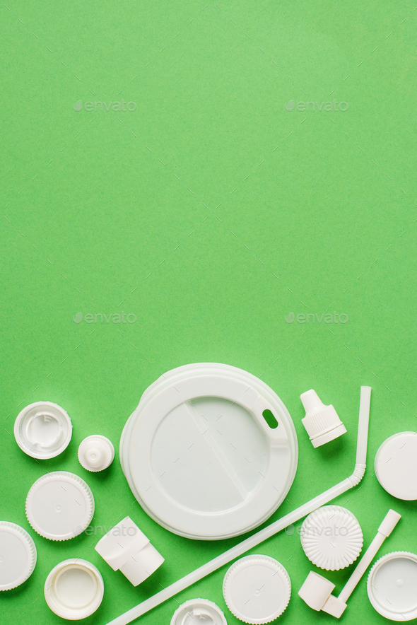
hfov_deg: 16.1
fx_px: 1476
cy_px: 312
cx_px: 208
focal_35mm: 85
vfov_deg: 23.9
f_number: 8
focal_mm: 85
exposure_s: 1/125
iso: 320
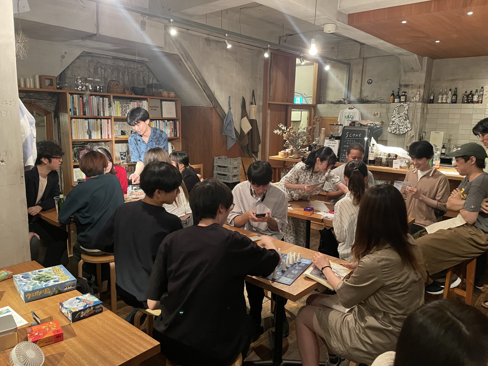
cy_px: 183
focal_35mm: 26
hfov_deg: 67.3
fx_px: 367
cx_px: 244
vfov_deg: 53.1
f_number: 1.6
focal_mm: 4.2
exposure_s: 1/33
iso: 640
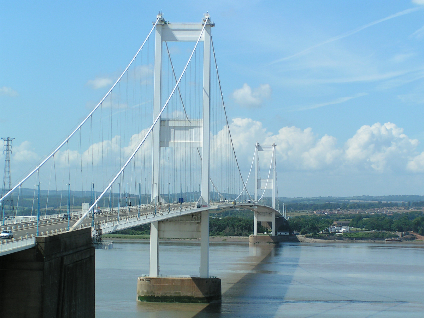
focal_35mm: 86
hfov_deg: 22.8
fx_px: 1053
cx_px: 212
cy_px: 159
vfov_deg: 17.2
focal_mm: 13.2
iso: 50
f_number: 5
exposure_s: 1/640
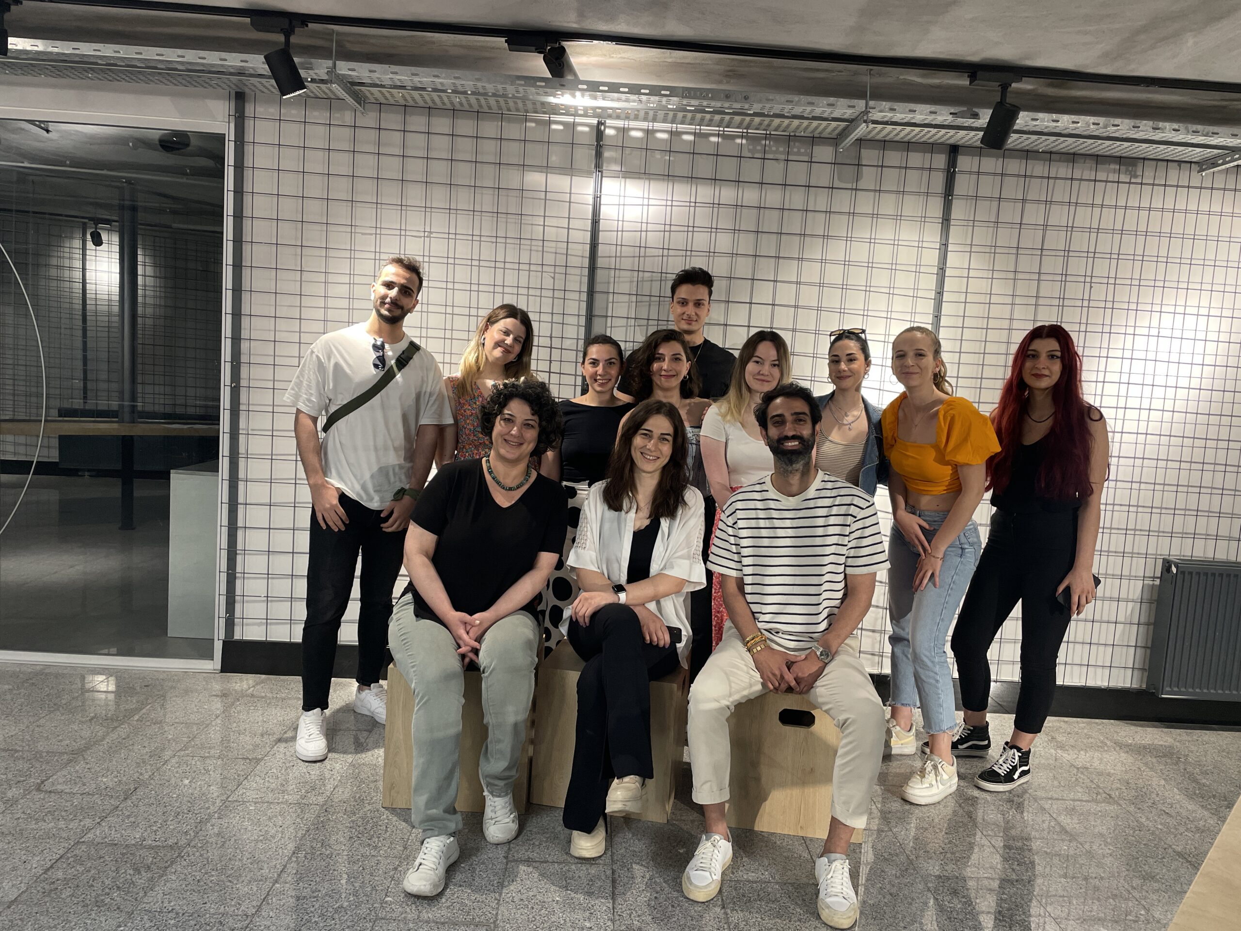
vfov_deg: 53.1
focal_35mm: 26
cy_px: 466
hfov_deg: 67.3
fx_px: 932
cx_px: 620
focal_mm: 4.2
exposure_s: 1/100
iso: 125
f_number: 1.6
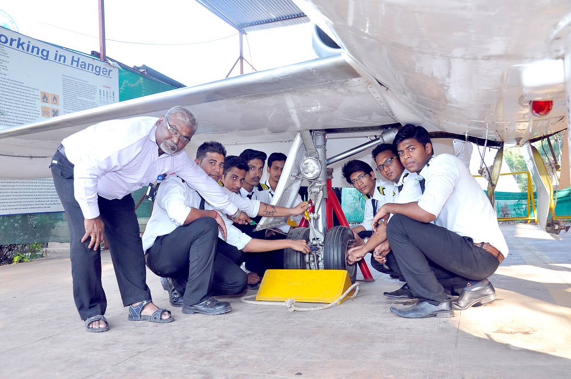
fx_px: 523
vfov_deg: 39.9
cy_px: 190
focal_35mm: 33
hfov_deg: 57.3
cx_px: 286
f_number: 6.3
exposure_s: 1/125
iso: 640
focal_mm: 22
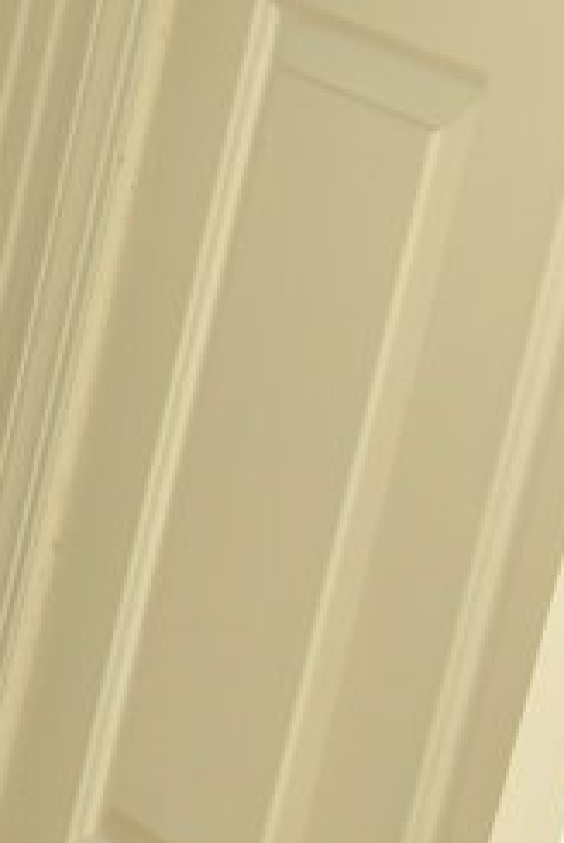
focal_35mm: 261
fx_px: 6116
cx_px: -2641
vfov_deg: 7.7
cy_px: 1412
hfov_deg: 4.3
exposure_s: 1/160
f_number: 9
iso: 160
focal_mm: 32
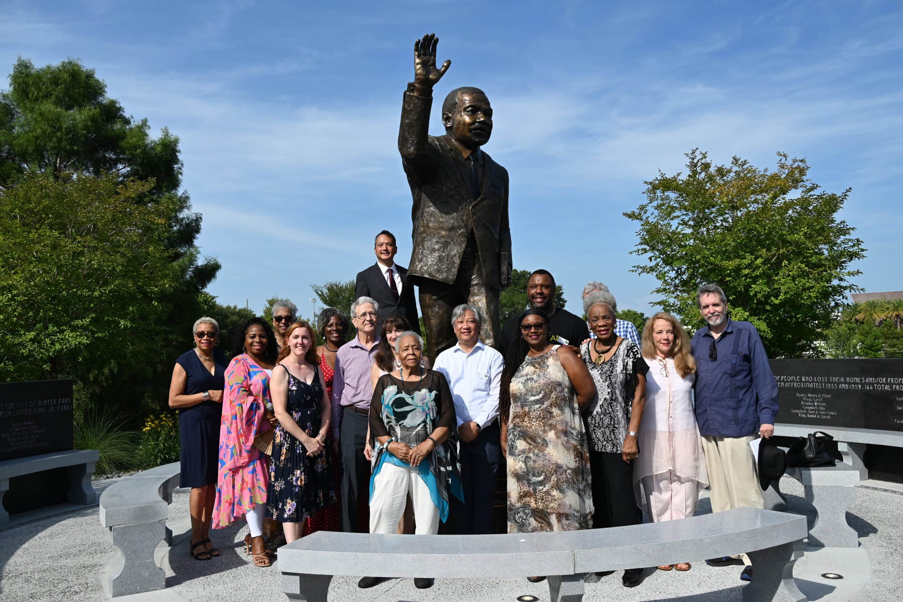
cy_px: 298
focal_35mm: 33
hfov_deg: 57.2
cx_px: 453
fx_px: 828
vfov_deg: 40.0
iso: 100
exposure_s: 1/400
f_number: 7.1
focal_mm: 32
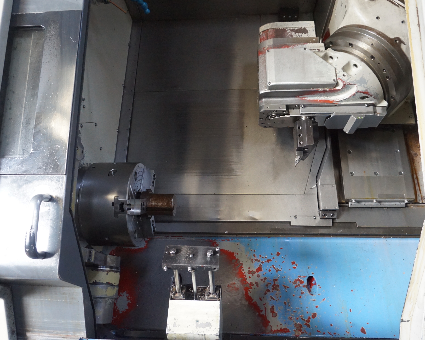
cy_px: 169
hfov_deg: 62.2
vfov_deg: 51.5
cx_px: 209
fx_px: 352
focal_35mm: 28
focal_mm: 16
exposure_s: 1/160
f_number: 3.5
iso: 2000
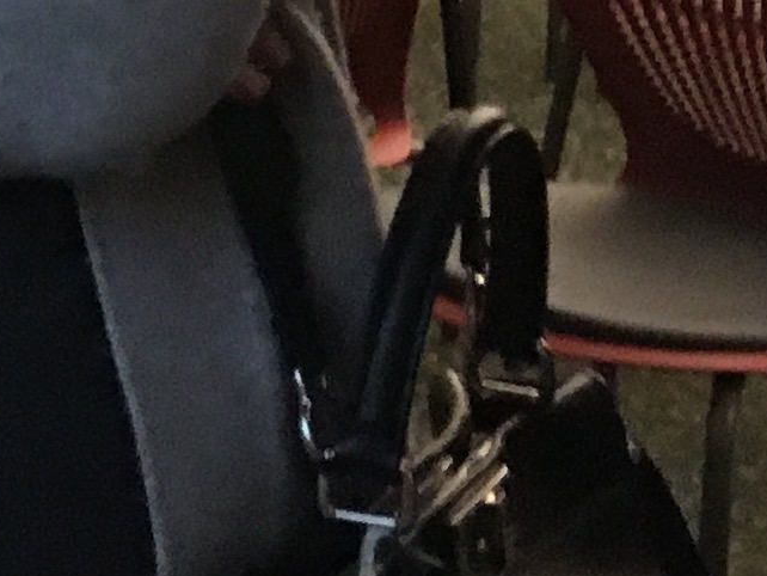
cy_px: -851
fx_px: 4034
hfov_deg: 9.6
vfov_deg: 7.6
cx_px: -1088
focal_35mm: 182
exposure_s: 1/24
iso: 200
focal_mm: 4.15
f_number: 2.2
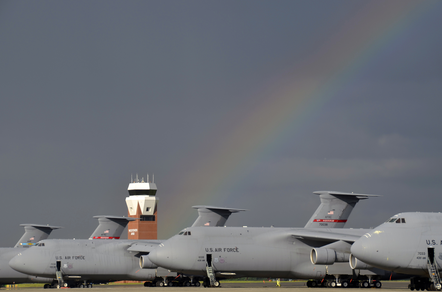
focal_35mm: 176
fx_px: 2151
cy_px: 153
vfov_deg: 7.8
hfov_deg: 11.7
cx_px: 227
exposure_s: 1/320
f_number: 9
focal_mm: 105
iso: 100
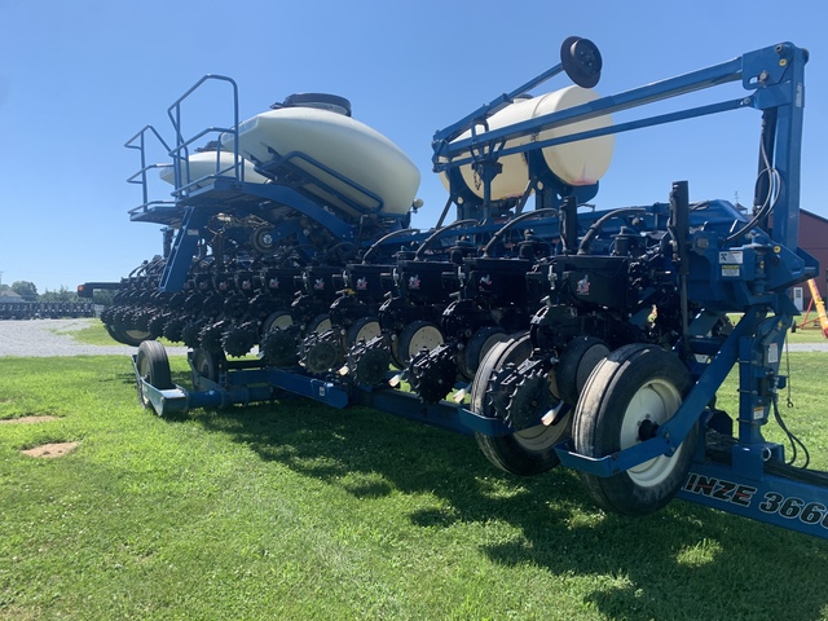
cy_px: 310
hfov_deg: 67.3
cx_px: 414
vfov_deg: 53.1
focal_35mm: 26
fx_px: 622
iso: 25
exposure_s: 1/1427
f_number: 1.8
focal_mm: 4.25
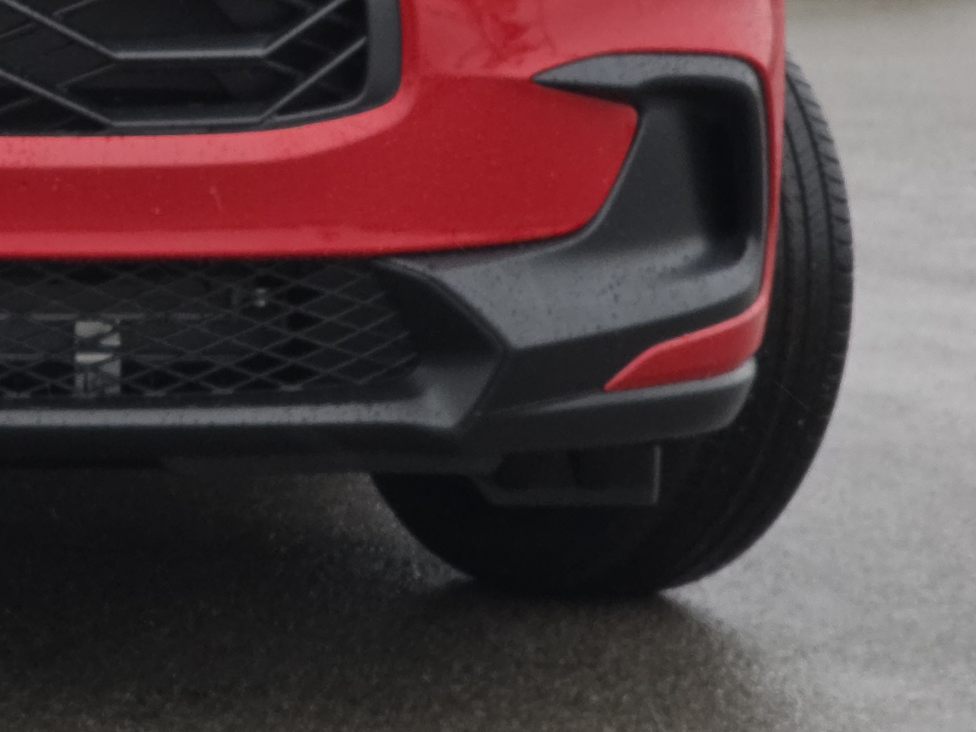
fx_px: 4399
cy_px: 6
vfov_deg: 9.5
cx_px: -106
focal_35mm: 156
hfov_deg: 12.4
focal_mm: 7.9
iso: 50
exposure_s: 1/295
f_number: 2.4
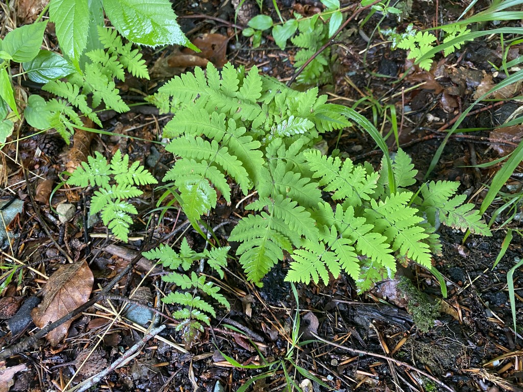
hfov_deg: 67.3
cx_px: 262
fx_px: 393
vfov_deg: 53.1
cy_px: 196
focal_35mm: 26
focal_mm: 4.25
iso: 160
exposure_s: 1/60
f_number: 1.8
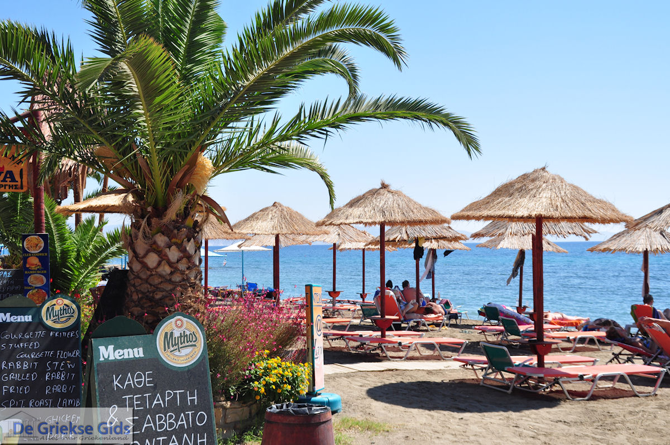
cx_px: 335
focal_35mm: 42
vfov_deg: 31.8
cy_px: 222
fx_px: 781
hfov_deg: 46.4
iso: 200
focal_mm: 28
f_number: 9
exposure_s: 1/400
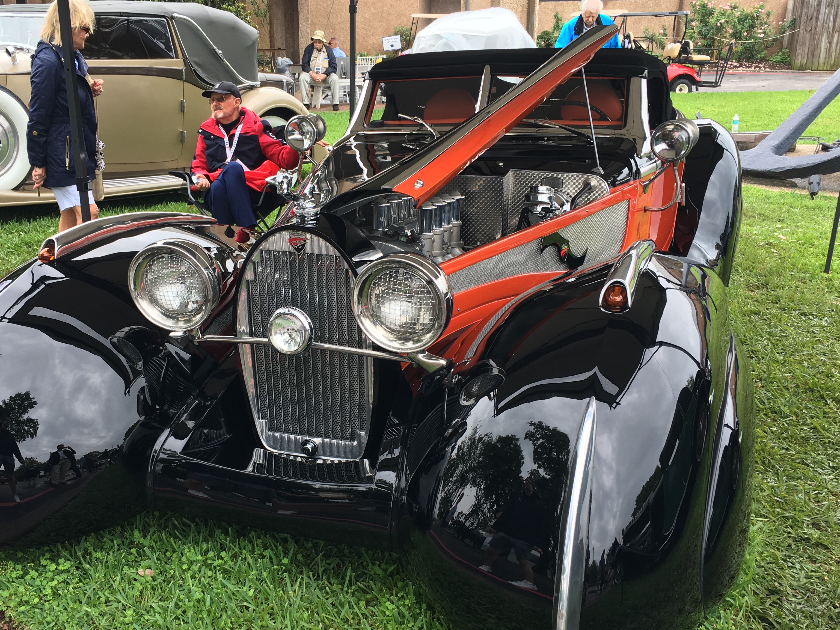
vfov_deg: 37.6
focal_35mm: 38
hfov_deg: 48.8
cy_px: 363
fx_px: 922
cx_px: 348
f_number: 2.2
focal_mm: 4.15
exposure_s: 1/144
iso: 25
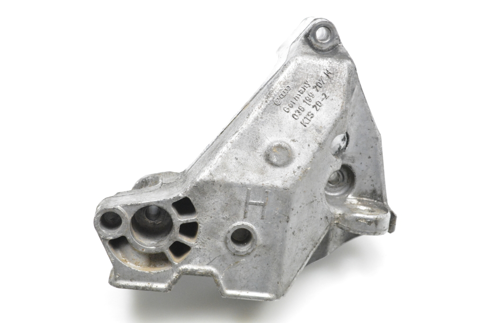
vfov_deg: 22.6
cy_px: 162
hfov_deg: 33.4
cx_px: 242
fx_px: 808
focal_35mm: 60
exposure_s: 1/400
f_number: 10
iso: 6400
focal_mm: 40
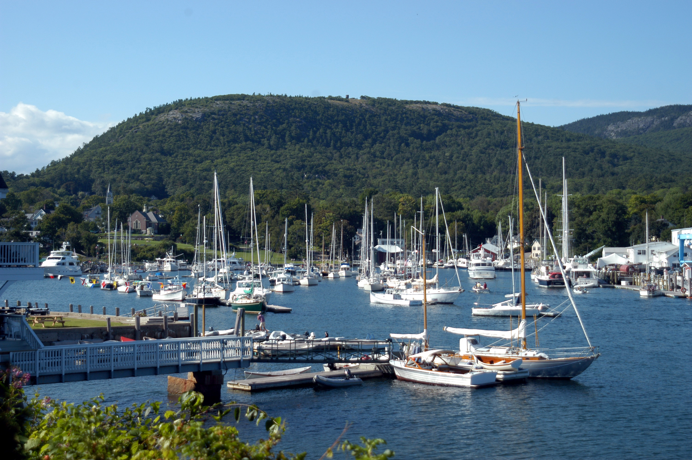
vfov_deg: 21.5
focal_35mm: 63
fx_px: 1210
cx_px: 346
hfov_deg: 31.9
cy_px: 230
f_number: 4.5
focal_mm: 42
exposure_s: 1/1250
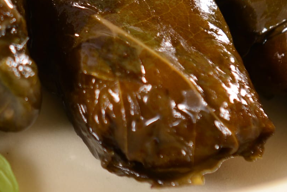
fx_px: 2649
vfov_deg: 4.1
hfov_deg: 6.2
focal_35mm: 332
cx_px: -26
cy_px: -91
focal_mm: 70
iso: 125
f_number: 5
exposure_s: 1/160
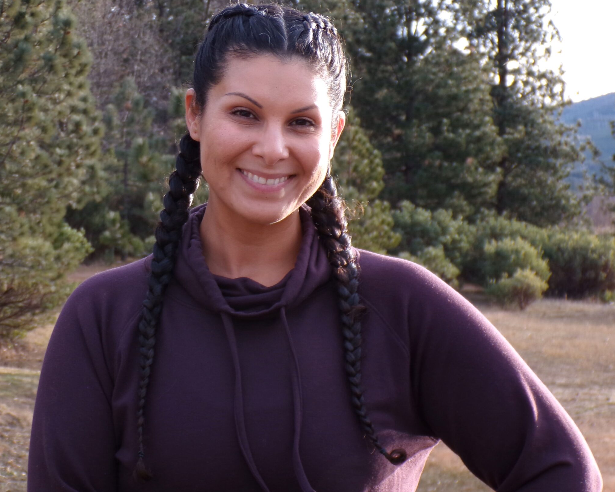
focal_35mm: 106
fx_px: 1930
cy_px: 227
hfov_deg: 18.1
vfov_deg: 14.5
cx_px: 273
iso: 100
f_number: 4
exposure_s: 1/120
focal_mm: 15.4
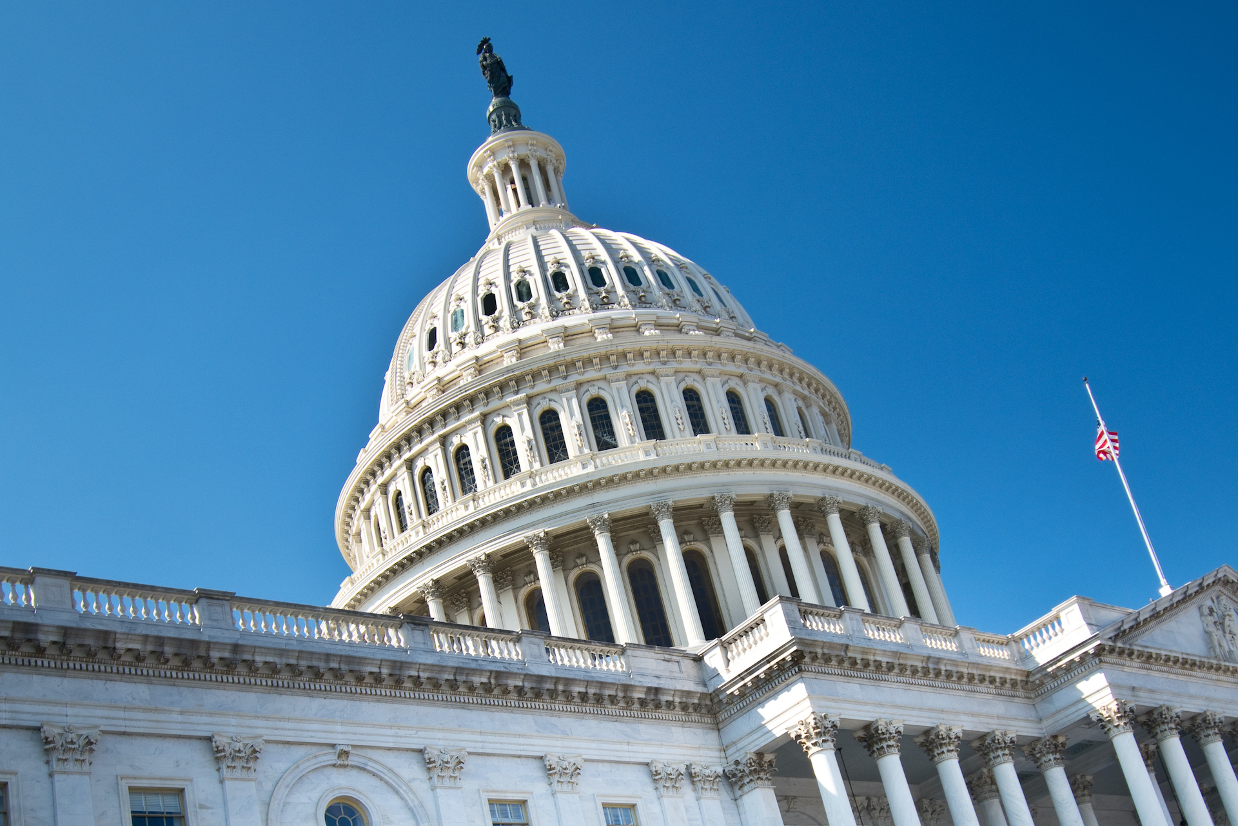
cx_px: 619
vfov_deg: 51.3
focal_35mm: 25
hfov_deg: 71.5
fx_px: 860
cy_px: 413
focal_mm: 17
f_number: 5.6
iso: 100
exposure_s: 1/200
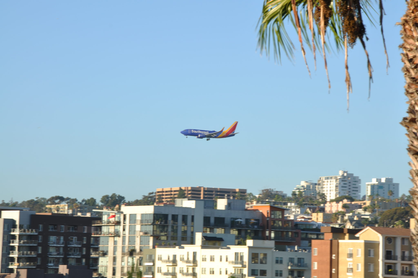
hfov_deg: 13.1
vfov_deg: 8.7
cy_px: 139
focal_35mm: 158
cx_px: 209
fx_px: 1826
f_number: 14
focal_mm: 105
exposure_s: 1/50
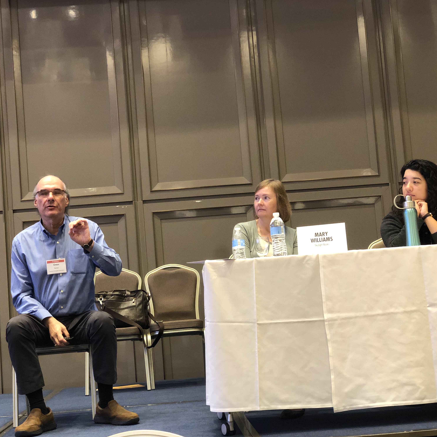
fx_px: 886
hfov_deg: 27.7
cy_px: 218
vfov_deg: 27.7
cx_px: 197
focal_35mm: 62
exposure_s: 1/24
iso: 125
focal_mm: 6
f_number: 2.4
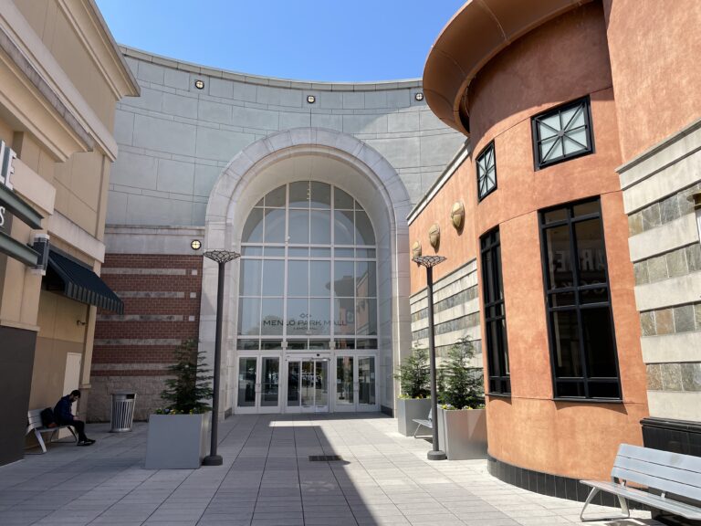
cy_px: 263
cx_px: 350
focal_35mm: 26
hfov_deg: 67.3
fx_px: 527
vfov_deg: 53.1
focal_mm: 4.2
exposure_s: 1/2618
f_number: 1.6
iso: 32
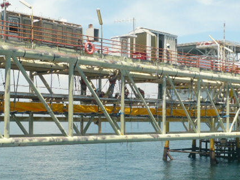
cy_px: 100
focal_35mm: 66
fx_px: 457
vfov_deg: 22.2
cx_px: 73
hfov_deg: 29.1
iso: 100
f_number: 8
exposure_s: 1/160
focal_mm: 5.8
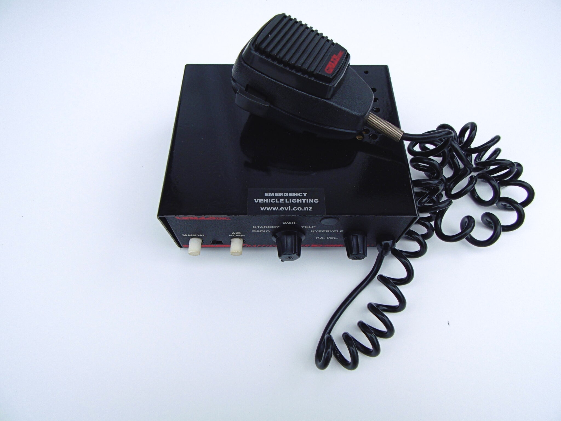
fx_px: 357
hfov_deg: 76.4
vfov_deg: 61.1
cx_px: 280
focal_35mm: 22
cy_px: 210
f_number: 8.6
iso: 100
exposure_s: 1/125
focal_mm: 4
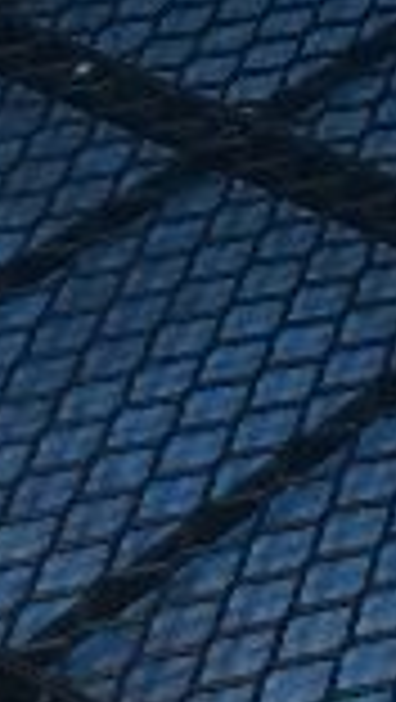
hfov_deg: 5.9
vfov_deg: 9.9
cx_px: 360
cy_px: -549
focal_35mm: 207
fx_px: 3856
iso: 64
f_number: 2.2
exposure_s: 1/15
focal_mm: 4.15
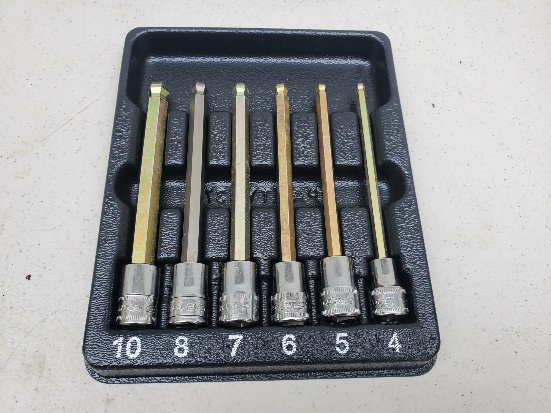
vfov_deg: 53.1
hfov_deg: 67.3
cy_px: 206
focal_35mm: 26
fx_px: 414
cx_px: 276
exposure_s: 1/202
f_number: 2.4
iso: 50
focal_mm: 4.3
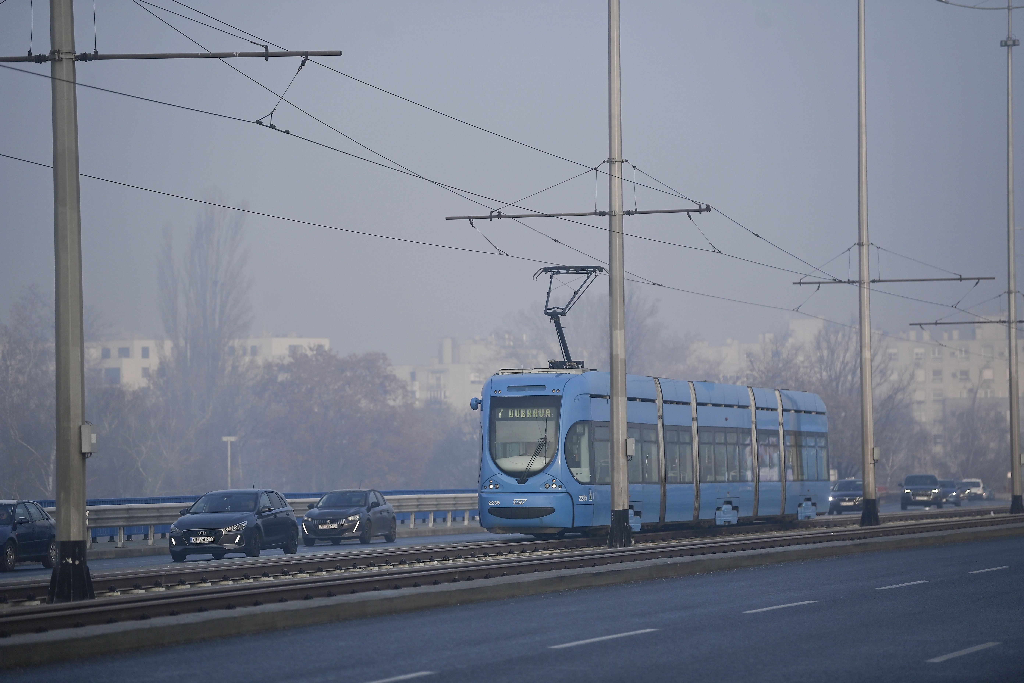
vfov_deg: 9.5
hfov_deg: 14.2
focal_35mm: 145
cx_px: 512
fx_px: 4124
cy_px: 342
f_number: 2.8
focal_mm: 145
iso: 100
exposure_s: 1/3200
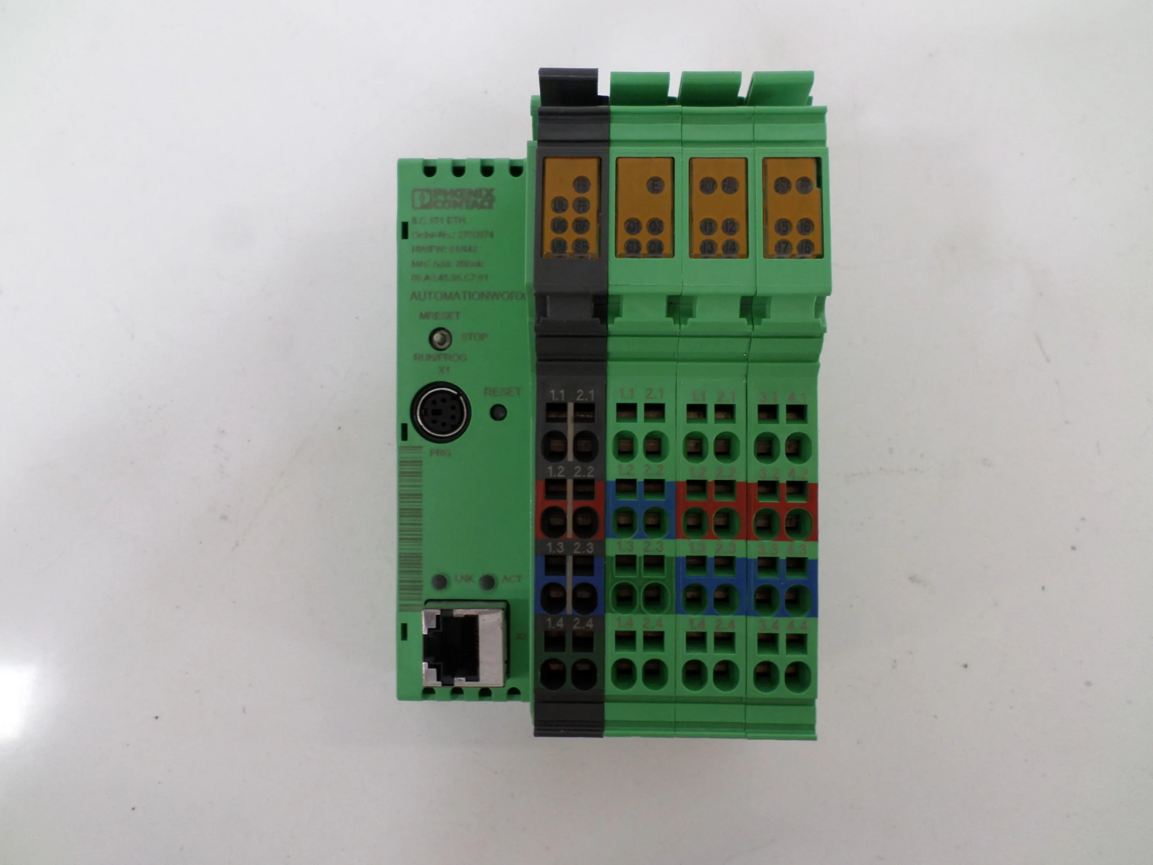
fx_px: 833
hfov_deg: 69.4
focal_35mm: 25
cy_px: 432
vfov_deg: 54.9
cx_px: 576
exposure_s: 1/30
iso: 100
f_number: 2.5
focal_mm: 4.5
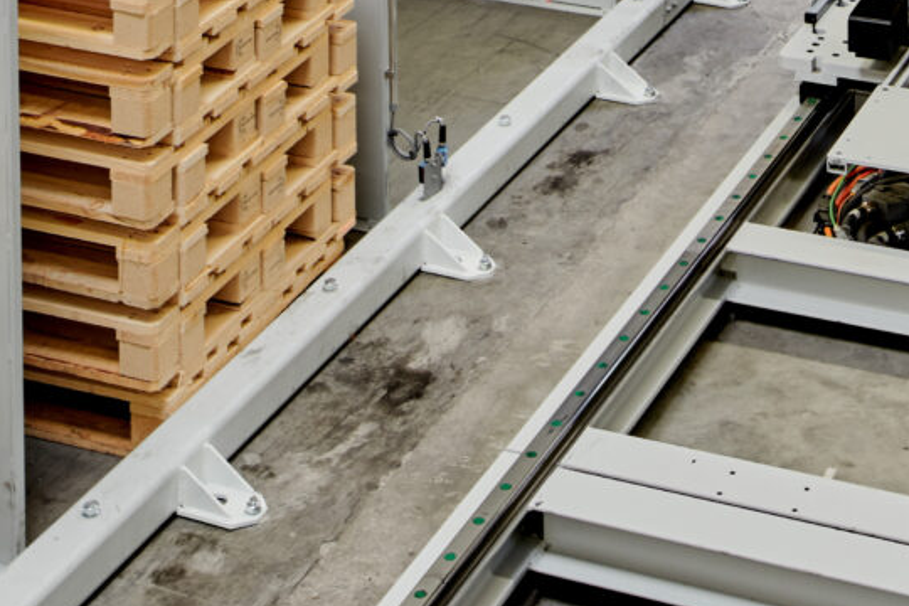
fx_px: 2272
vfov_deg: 15.1
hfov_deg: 22.4
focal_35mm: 90
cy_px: 82
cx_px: 670
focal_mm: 19
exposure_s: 1.3
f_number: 11
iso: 64
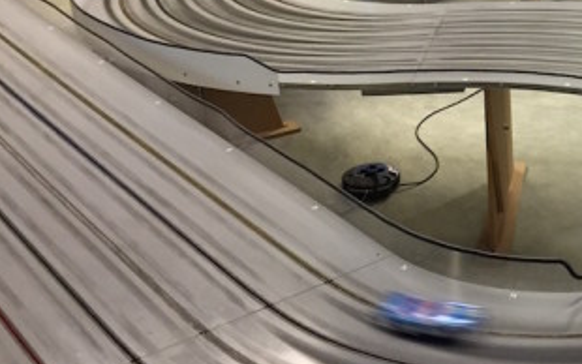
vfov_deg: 18.1
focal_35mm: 70
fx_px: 1111
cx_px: 643
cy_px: -12
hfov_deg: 26.9
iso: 160
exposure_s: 1/33
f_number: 2.2
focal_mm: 4.15
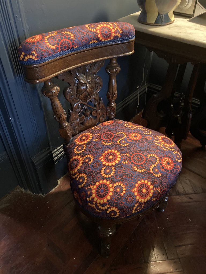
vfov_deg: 63.4
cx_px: 103
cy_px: 137
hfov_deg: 49.7
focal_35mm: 28
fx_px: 222
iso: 640
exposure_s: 1/20
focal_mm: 3.99
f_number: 1.8
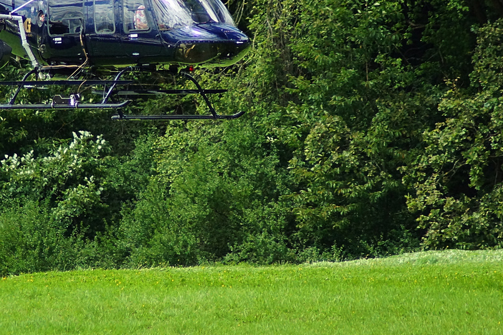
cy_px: 37
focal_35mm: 903
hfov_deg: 2.3
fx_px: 12616
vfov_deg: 1.5
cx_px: 158
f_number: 5.6
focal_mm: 300
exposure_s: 1/2000
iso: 800
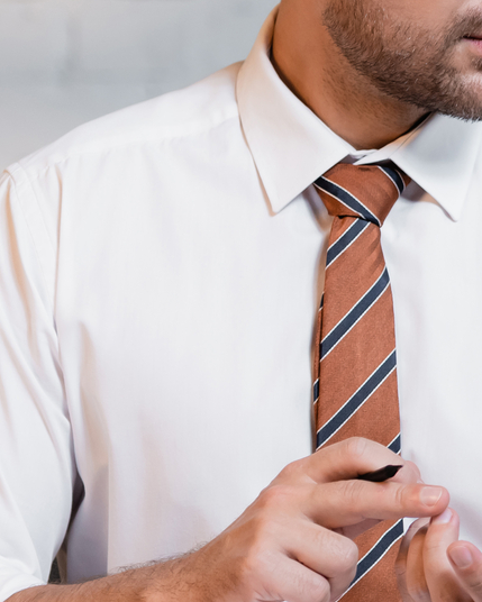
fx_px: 5615
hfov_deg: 4.9
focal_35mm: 315
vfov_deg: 6.1
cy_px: 124
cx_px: 726
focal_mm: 90
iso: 400
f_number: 3.5
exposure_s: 1/160
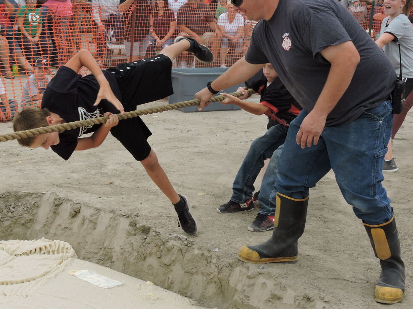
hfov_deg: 28.3
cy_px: 176
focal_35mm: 68
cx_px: 120
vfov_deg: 21.6
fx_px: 811
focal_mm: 7.2
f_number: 3.8
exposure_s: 1/500
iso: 100
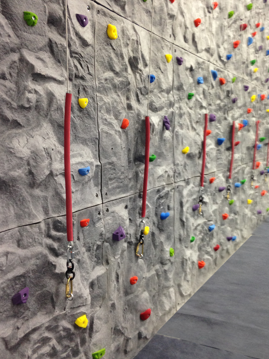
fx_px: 404
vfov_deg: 47.9
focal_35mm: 39
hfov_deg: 36.8
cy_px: 175
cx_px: 138
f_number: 2.4
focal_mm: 4.12
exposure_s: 1/20
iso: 125
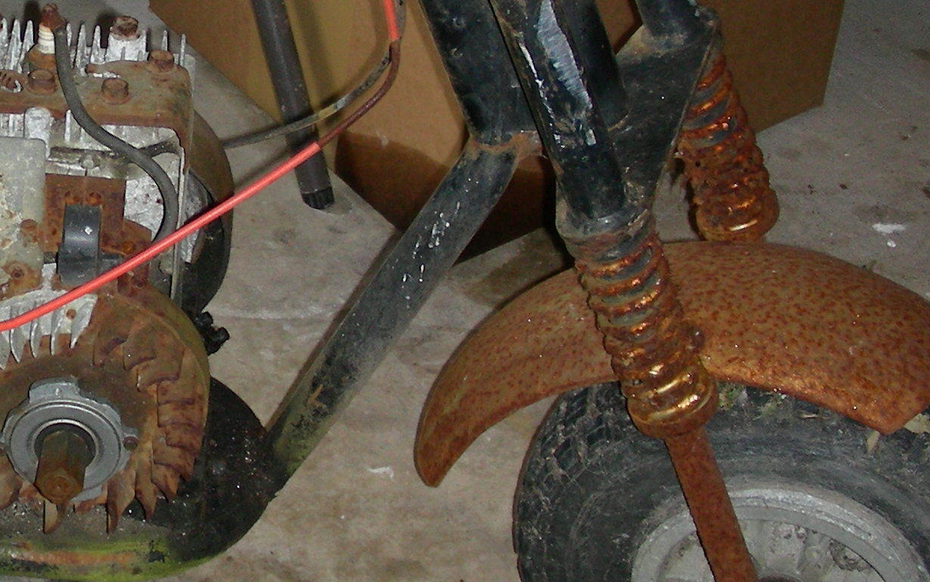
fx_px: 2332
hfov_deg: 21.9
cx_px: 61
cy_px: 91
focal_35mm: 92
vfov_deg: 14.1
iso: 50
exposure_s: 1/60.1
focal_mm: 6.3
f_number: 3.5
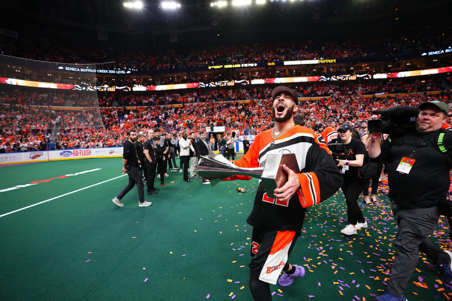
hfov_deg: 96.7
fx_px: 201
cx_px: 226
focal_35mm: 16
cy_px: 150
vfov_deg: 73.7
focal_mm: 16
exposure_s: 1/1000
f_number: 4
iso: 6400
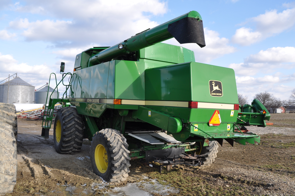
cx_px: 148
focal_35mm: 30
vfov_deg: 43.5
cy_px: 98
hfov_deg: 62.0
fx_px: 246
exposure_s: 1/250
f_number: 7.1
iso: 200
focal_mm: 20
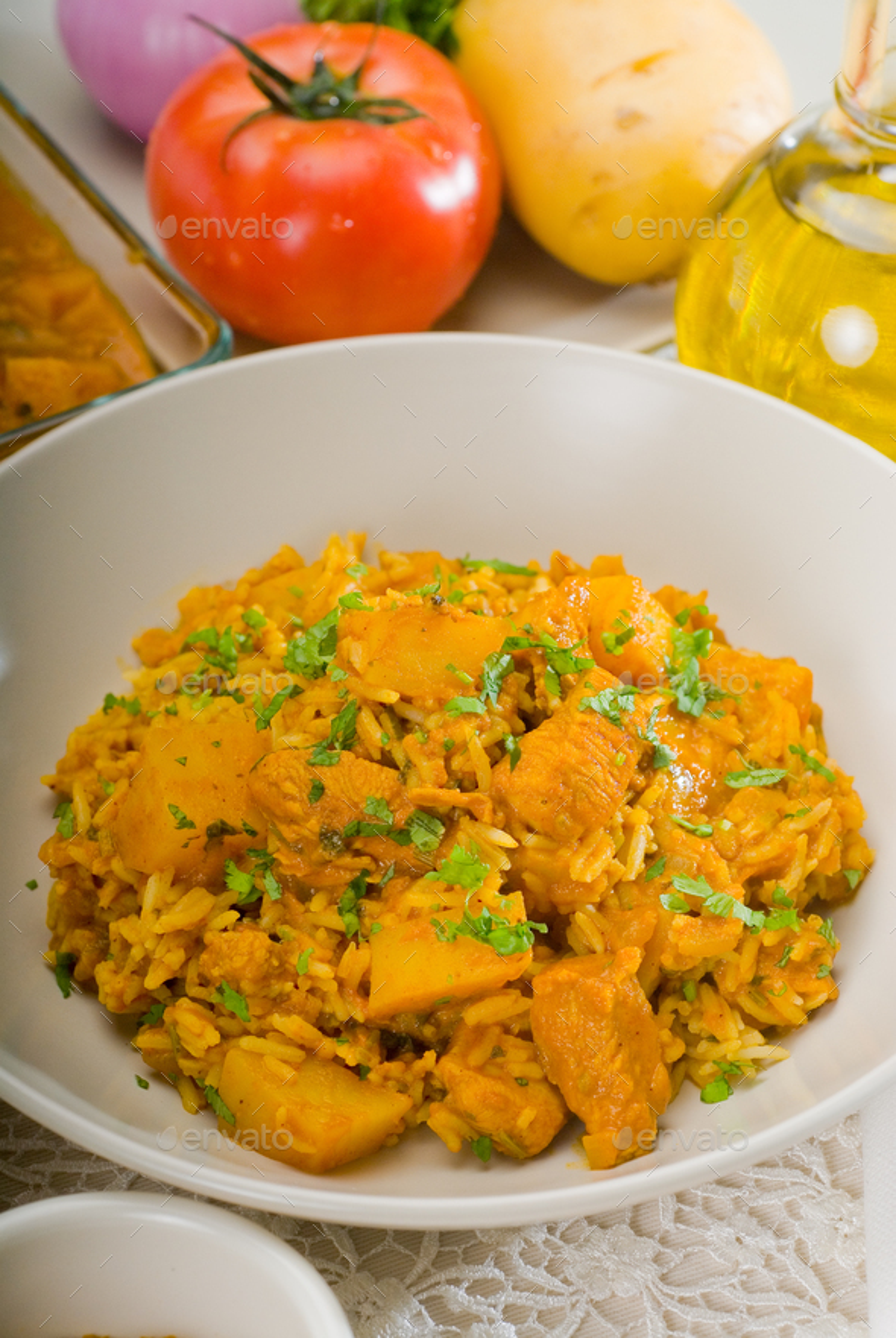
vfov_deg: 22.6
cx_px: 448
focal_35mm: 90
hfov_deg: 15.2
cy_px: 669
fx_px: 3349
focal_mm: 60
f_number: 8
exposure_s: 1/250
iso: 100
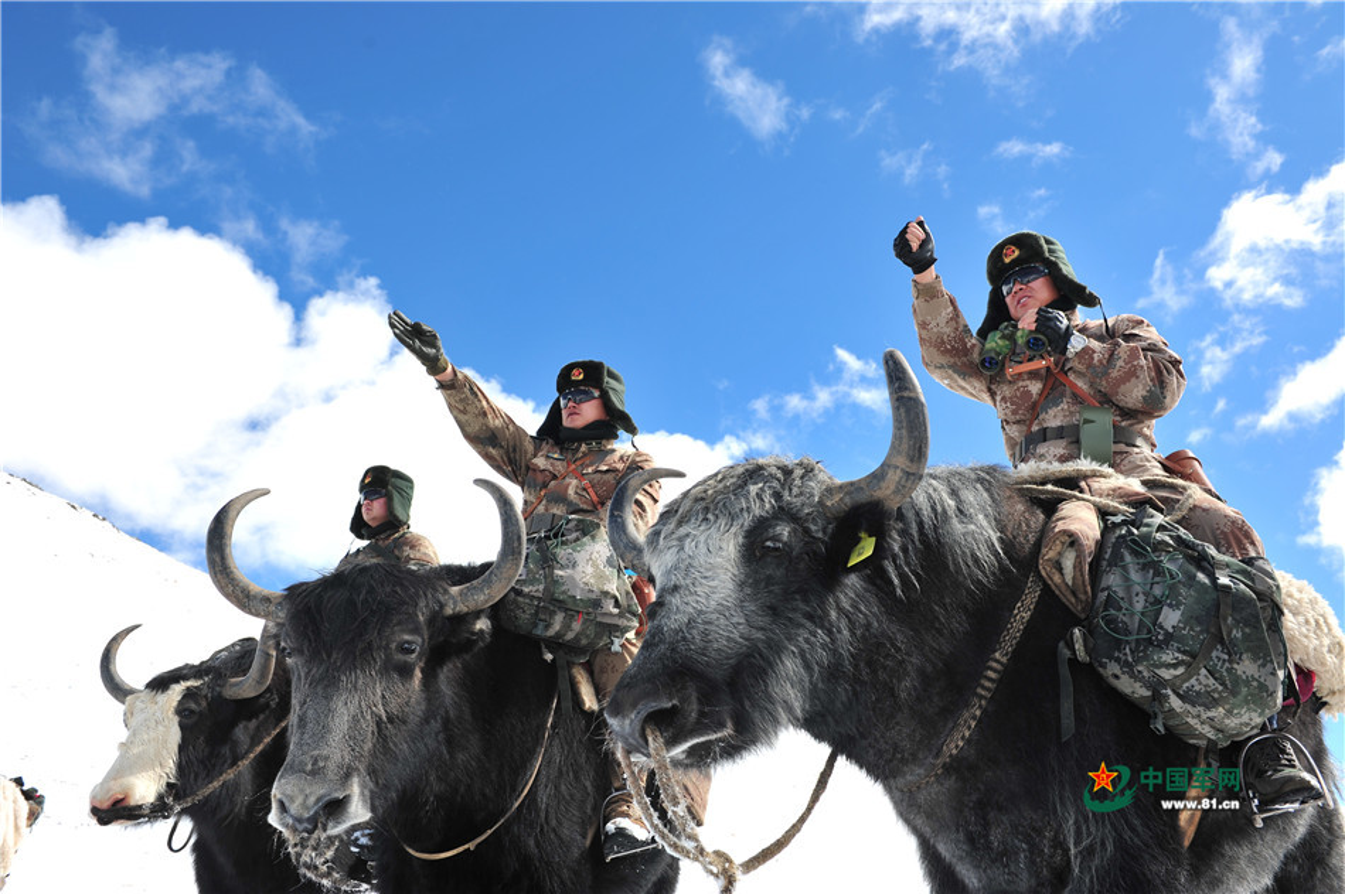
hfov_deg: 65.5
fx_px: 1045
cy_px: 447
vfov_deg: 46.3
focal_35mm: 28
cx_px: 672
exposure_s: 1/320
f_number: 8
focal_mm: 28
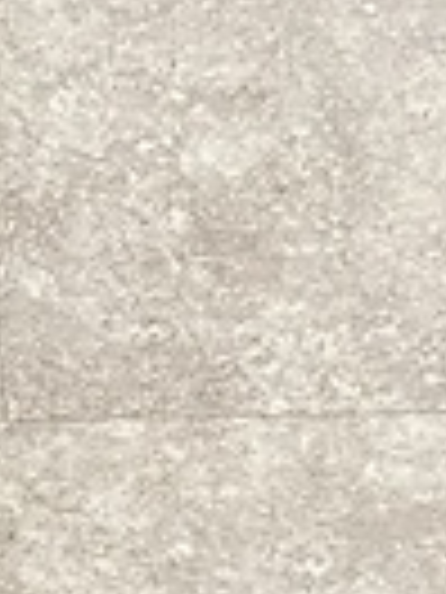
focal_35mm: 158
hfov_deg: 8.3
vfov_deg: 12.0
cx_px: -766
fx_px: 2714
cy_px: 837
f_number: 1.6
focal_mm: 5.1
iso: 640
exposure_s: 1/40
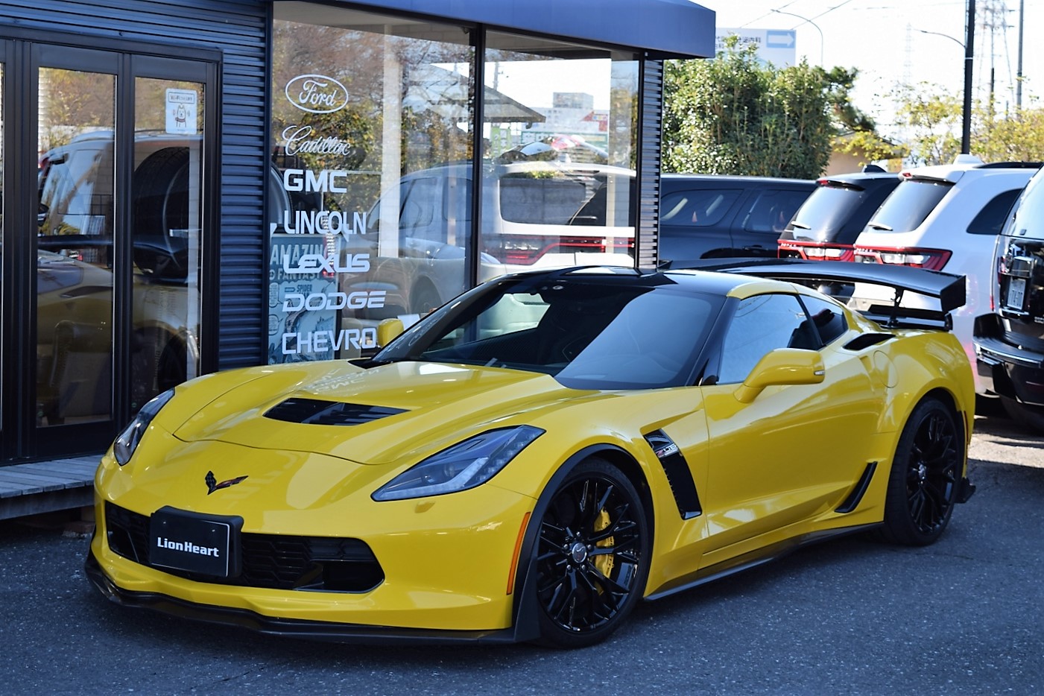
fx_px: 2001
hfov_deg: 29.2
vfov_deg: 19.7
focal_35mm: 69
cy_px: 348
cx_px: 522
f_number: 6.3
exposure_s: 1/125
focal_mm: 46
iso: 100
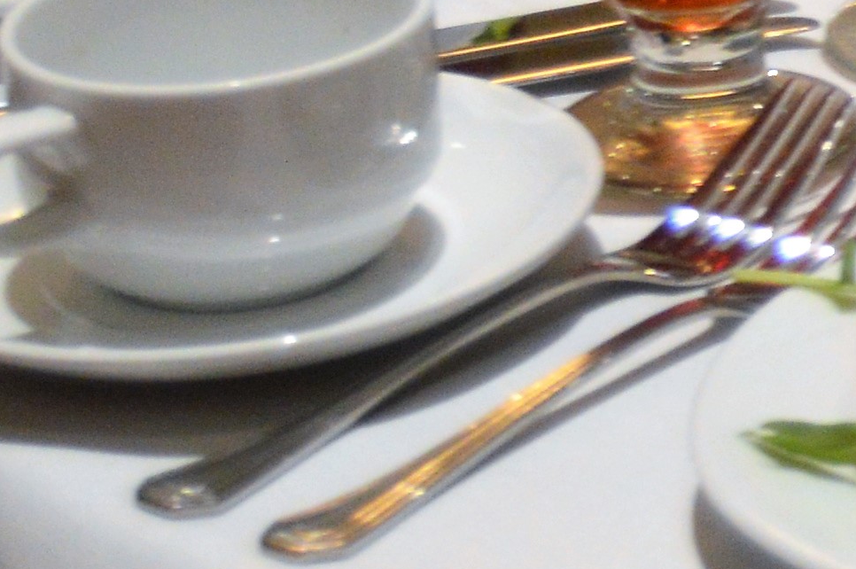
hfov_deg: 7.5
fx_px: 5772
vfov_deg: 5.6
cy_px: -298
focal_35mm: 243
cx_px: 2551
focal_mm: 26
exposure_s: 1/60
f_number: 4
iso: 800
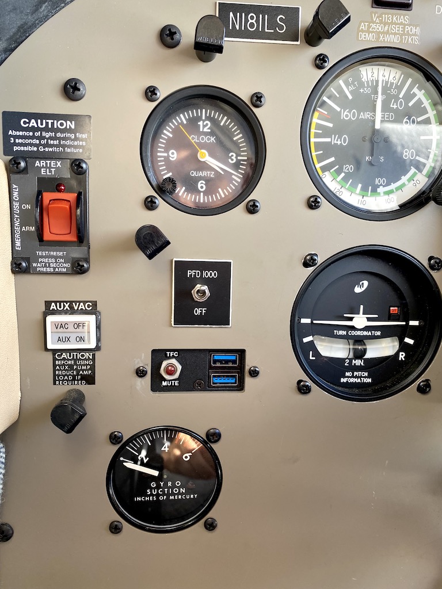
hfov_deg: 53.1
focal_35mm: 26
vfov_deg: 67.3
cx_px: 221
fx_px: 443
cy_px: 294
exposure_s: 1/122
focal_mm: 4.25
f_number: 1.8
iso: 64
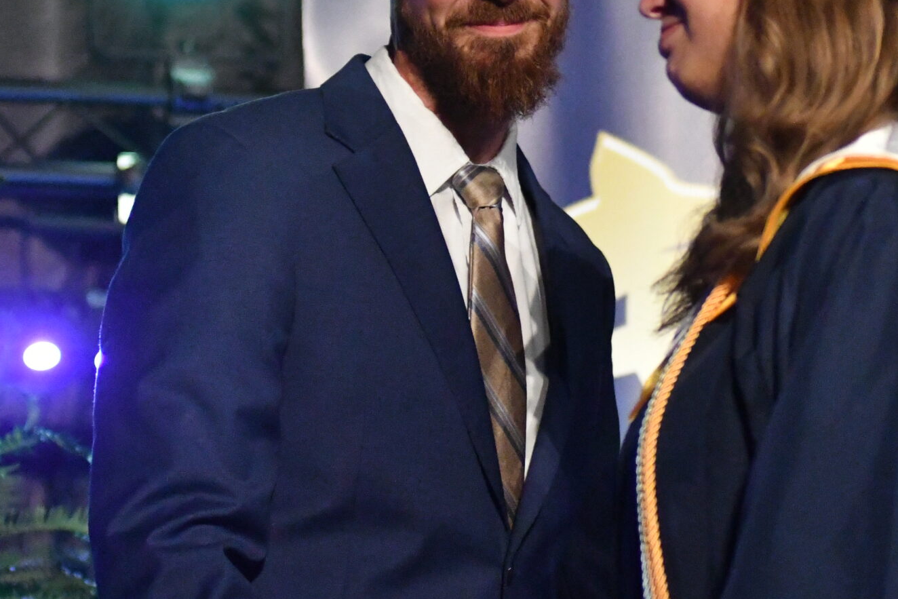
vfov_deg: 5.9
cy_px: 202
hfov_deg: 8.8
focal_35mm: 232
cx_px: 787
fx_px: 5787
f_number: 2.8
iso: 10000
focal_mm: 80
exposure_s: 1/640
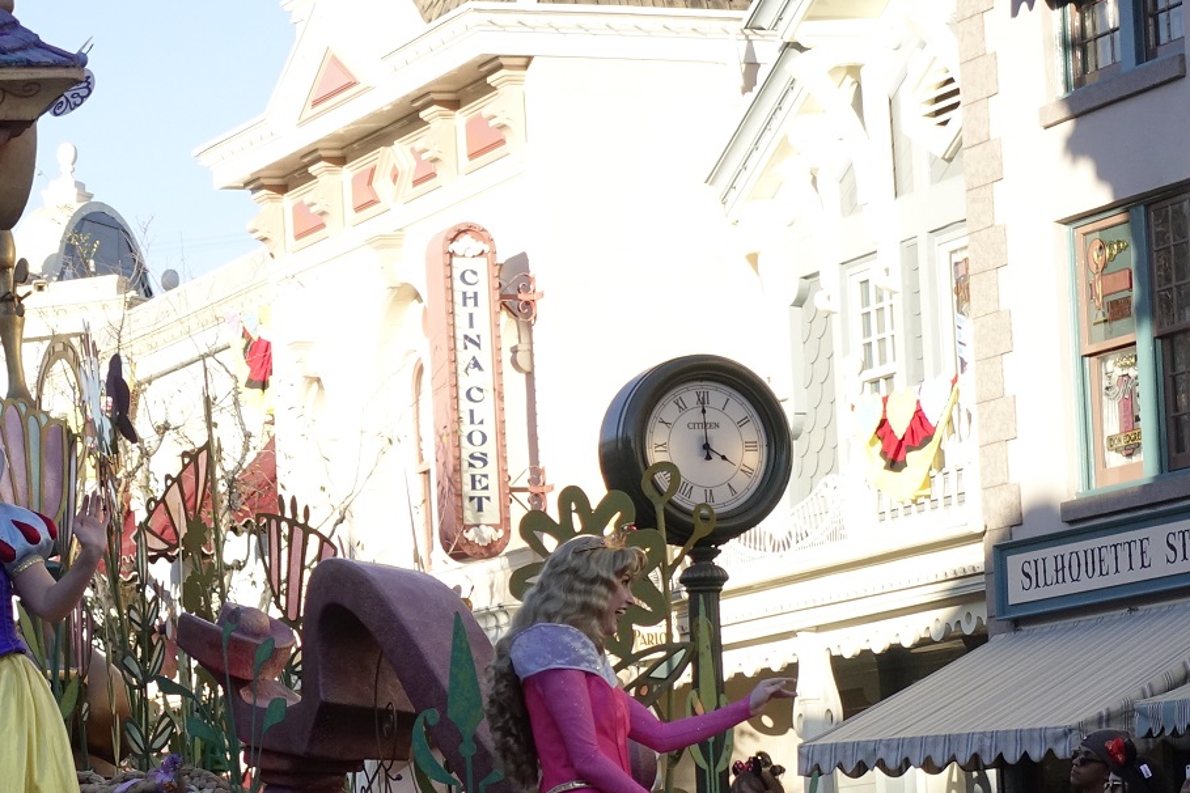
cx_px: 170
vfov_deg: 8.9
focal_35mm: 154
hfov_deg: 13.2
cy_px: 677
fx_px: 5090
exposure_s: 1/1600
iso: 320
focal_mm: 25.7
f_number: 2.8
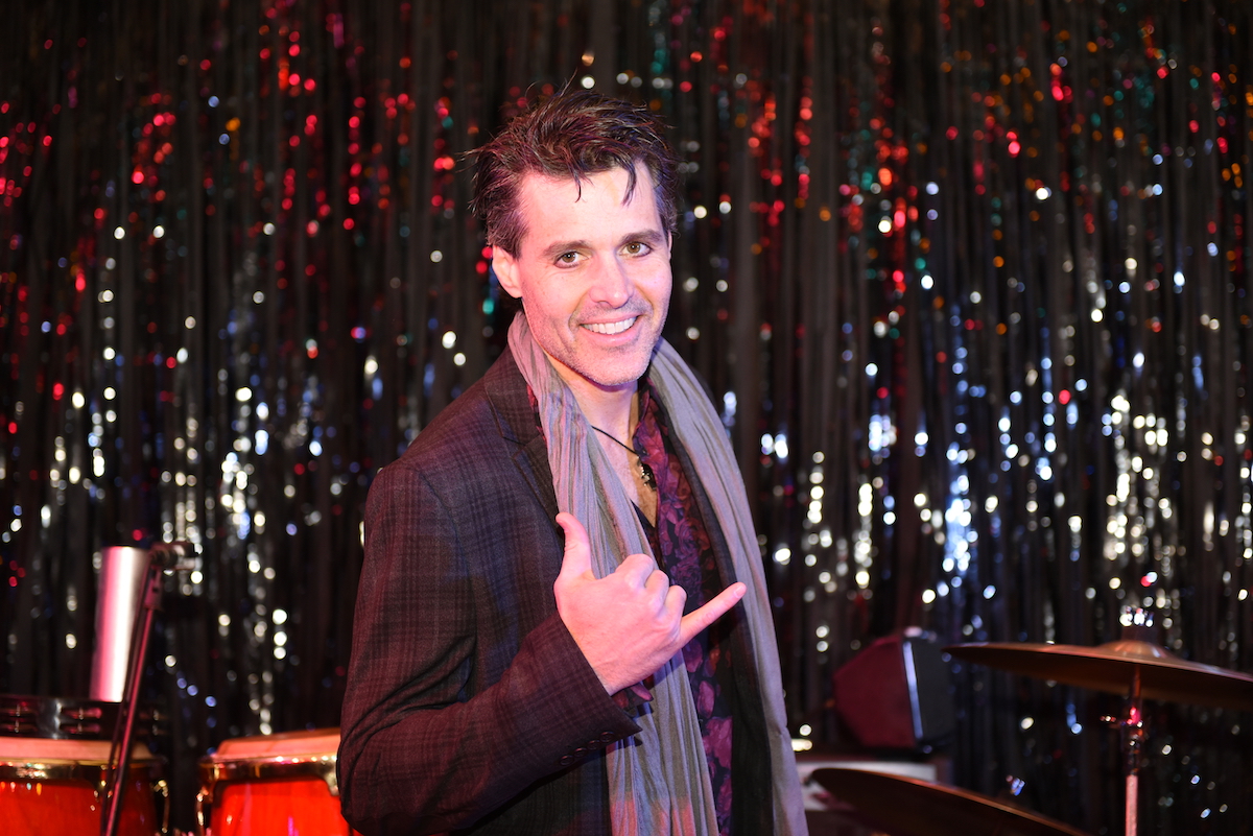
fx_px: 2437
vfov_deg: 19.5
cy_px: 418
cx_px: 626
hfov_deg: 28.8
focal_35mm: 70
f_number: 2.8
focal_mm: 70
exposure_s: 1/200
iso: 1000
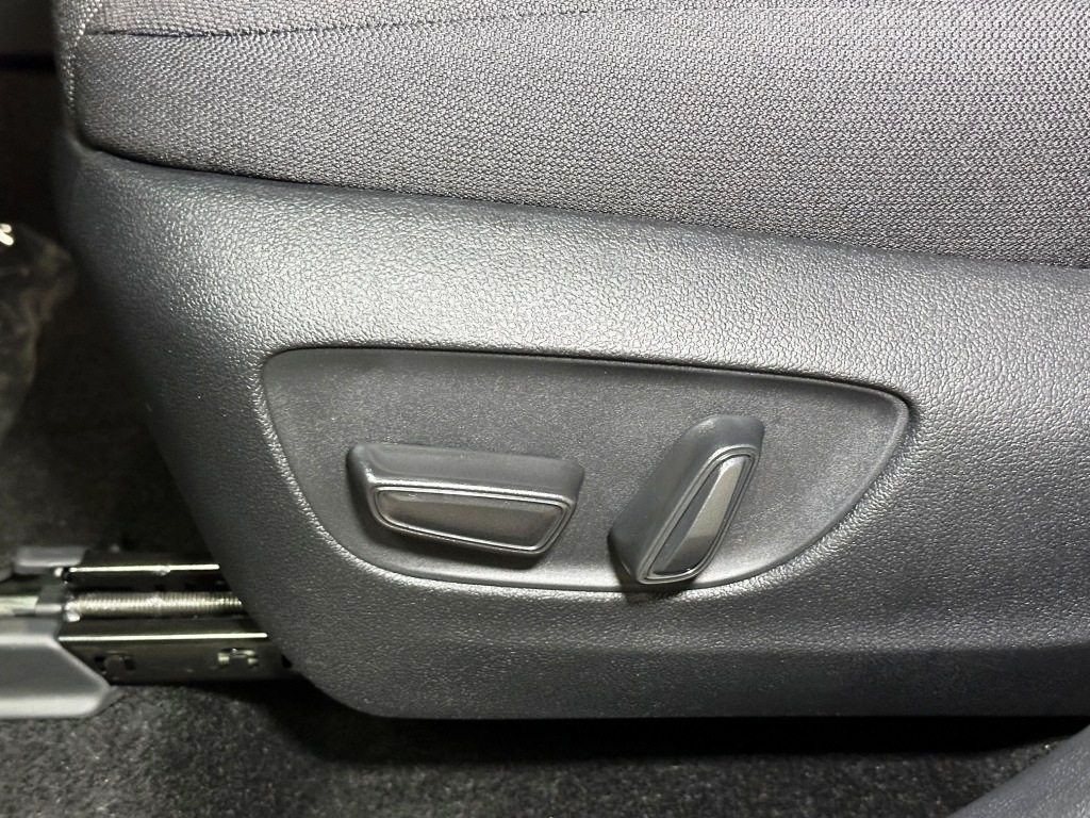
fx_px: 1511
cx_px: 545
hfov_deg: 39.7
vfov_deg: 30.3
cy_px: 409
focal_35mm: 48
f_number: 1.78
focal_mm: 6.86
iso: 640
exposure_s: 1/30
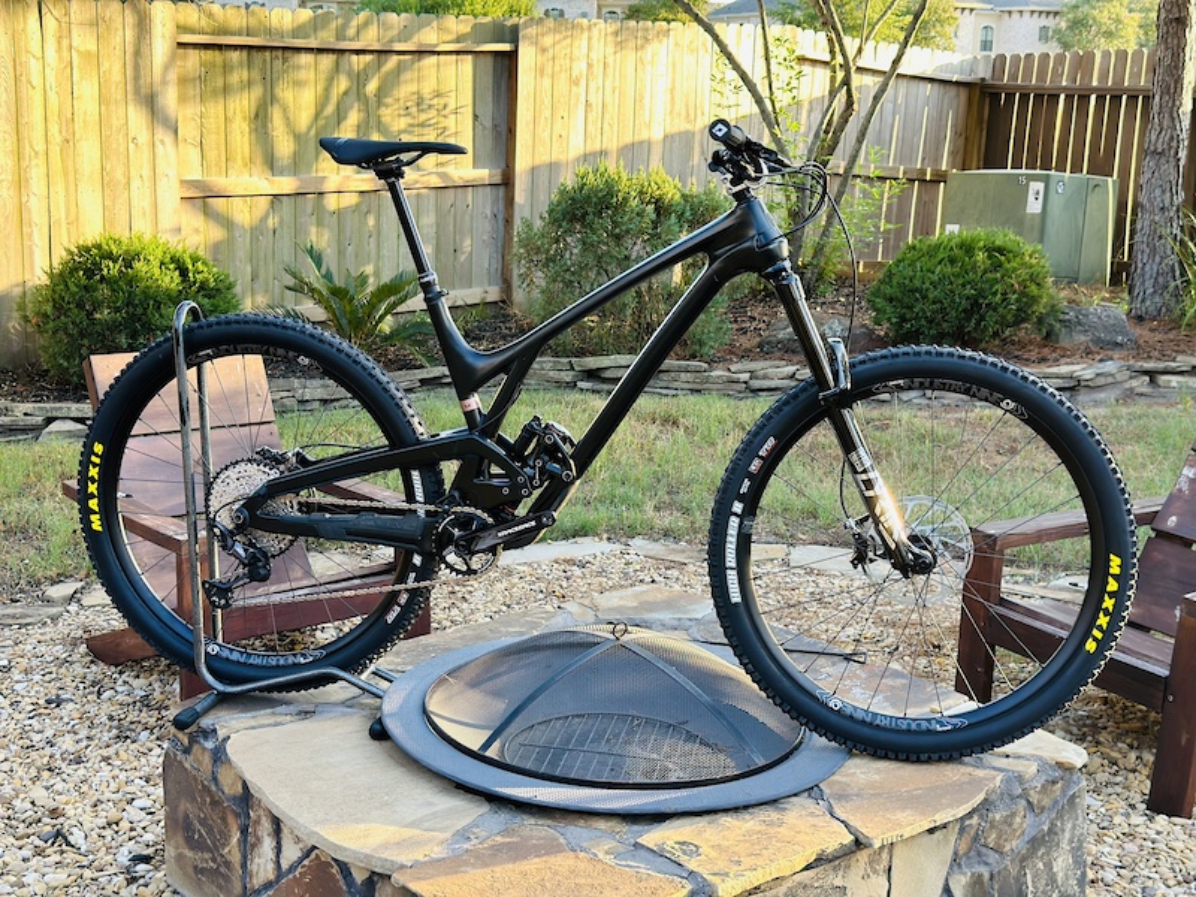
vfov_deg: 30.3
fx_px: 1658
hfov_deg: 39.7
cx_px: 598
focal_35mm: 48
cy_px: 448
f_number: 1.78
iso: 80
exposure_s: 1/200
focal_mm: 6.86
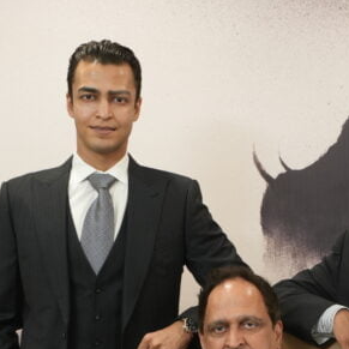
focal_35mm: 101
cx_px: 249
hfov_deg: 17.2
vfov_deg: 17.0
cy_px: 295
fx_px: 1152
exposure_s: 1/50
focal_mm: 45
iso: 1000
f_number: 4
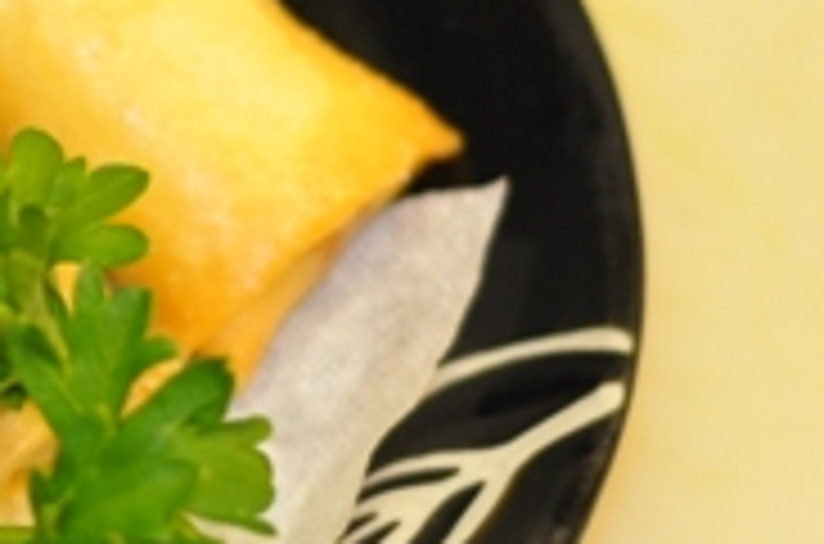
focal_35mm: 263
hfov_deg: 7.7
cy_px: 263
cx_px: -437
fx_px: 6004
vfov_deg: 5.2
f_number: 2.8
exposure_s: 1/80
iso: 800
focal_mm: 50
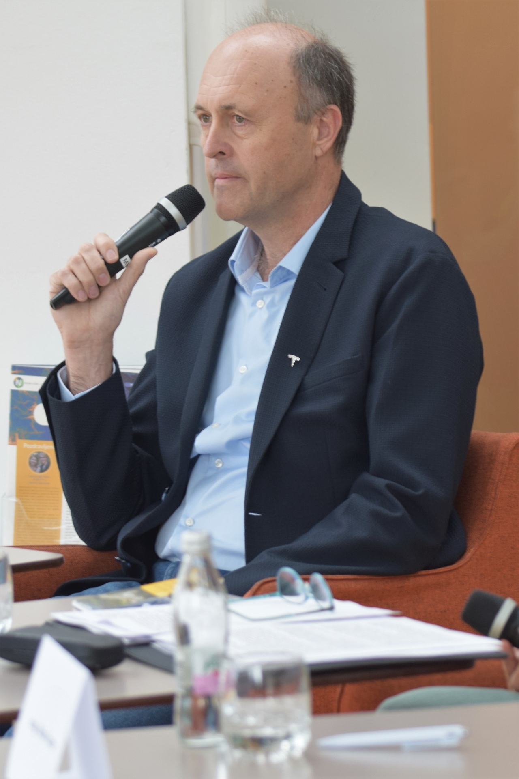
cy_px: 390
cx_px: 260
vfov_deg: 13.0
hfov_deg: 8.7
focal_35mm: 158
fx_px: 3406
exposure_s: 1/60
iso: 400
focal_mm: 105
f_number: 4
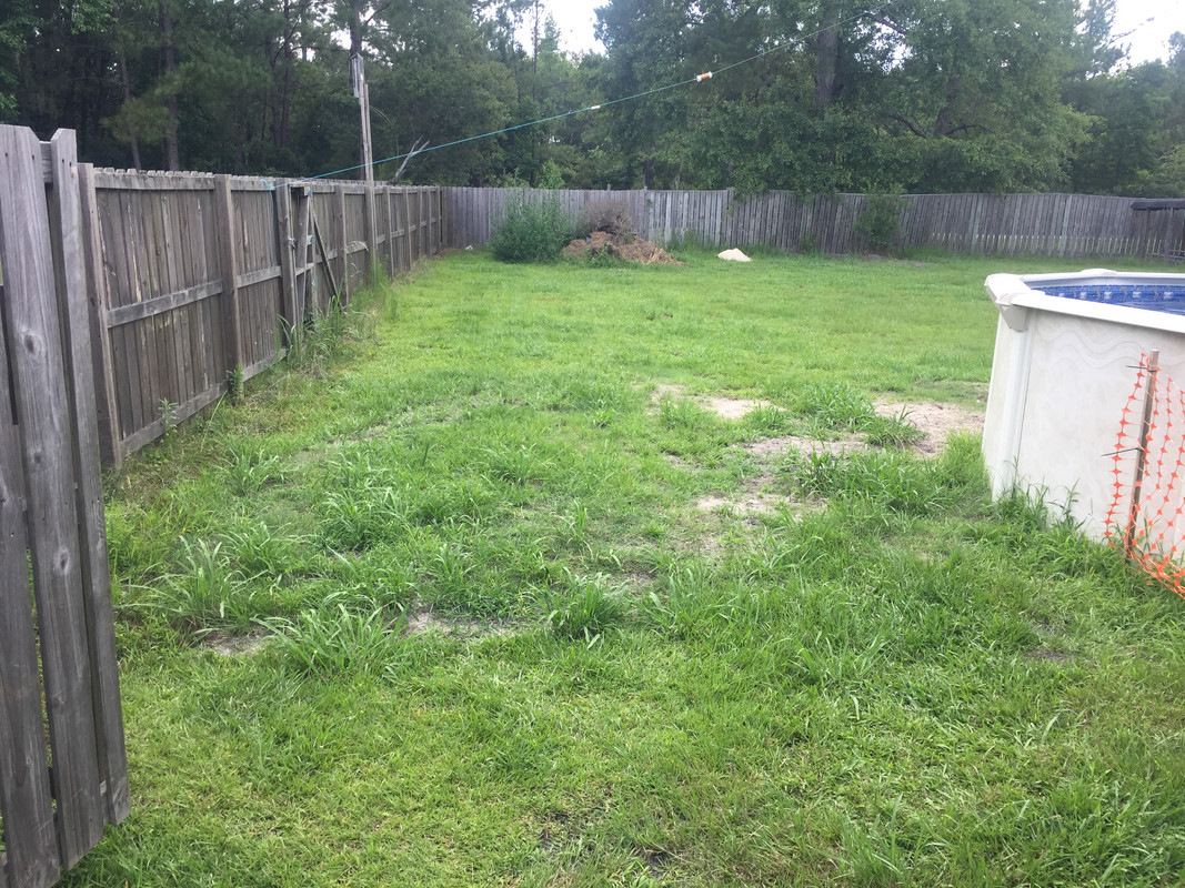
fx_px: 993
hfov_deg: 61.7
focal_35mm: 29
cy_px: 444
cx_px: 592
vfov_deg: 48.2
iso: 32
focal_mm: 4.15
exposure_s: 1/198
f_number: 2.2
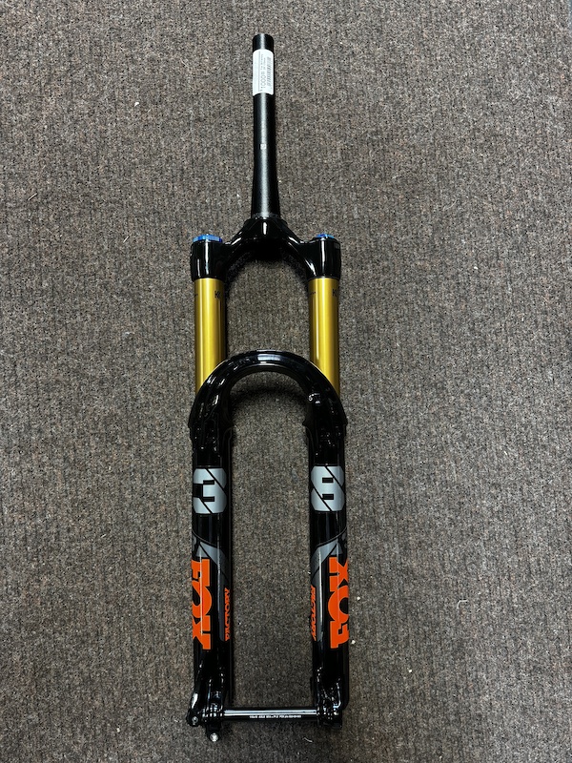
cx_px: 286
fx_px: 529
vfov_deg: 71.6
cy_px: 382
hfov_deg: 56.8
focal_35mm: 24
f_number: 1.78
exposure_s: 1/60
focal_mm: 6.86
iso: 640
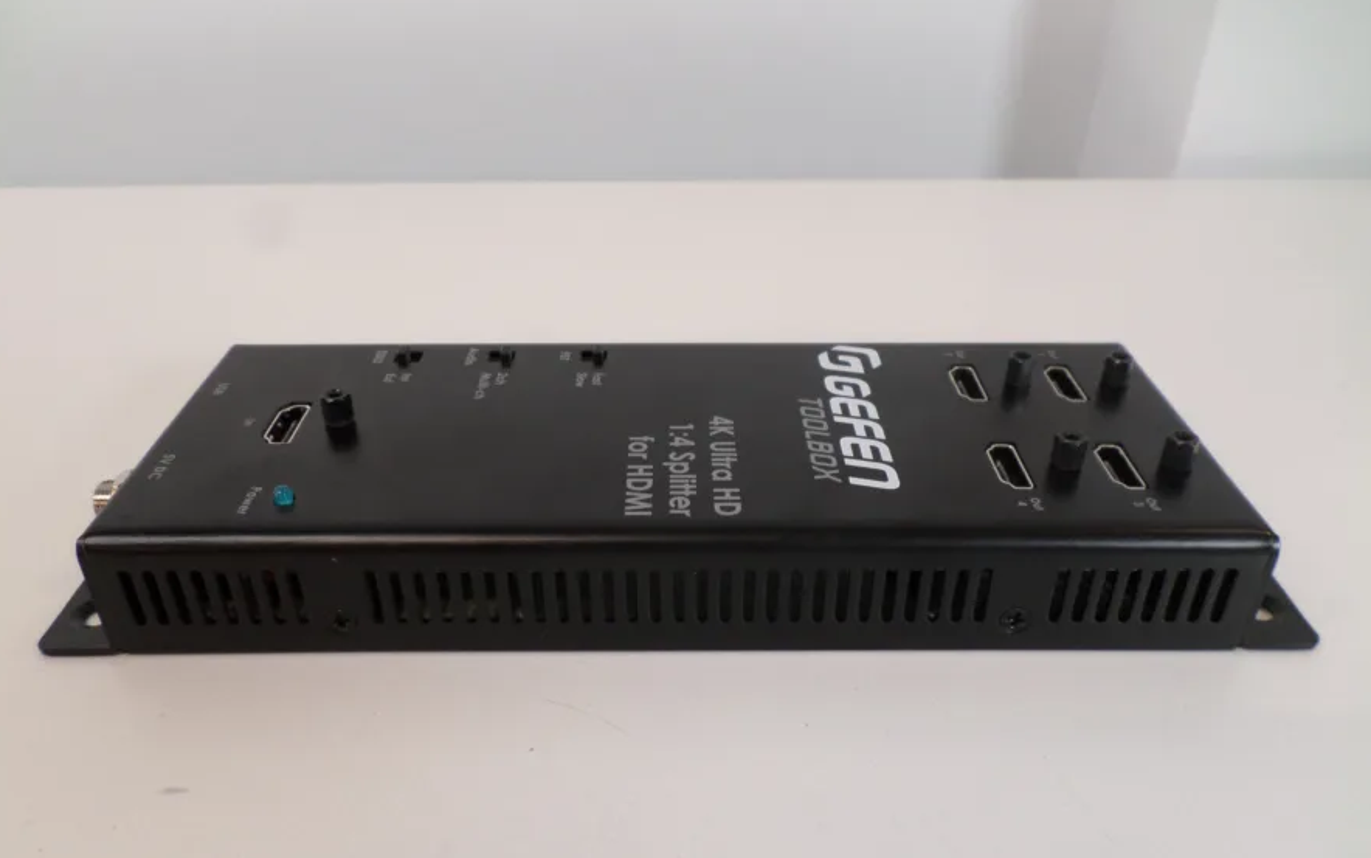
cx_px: 682
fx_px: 1009
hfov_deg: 68.4
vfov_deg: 46.0
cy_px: 472
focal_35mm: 27
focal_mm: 4.5
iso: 80
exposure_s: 1/45
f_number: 2.5
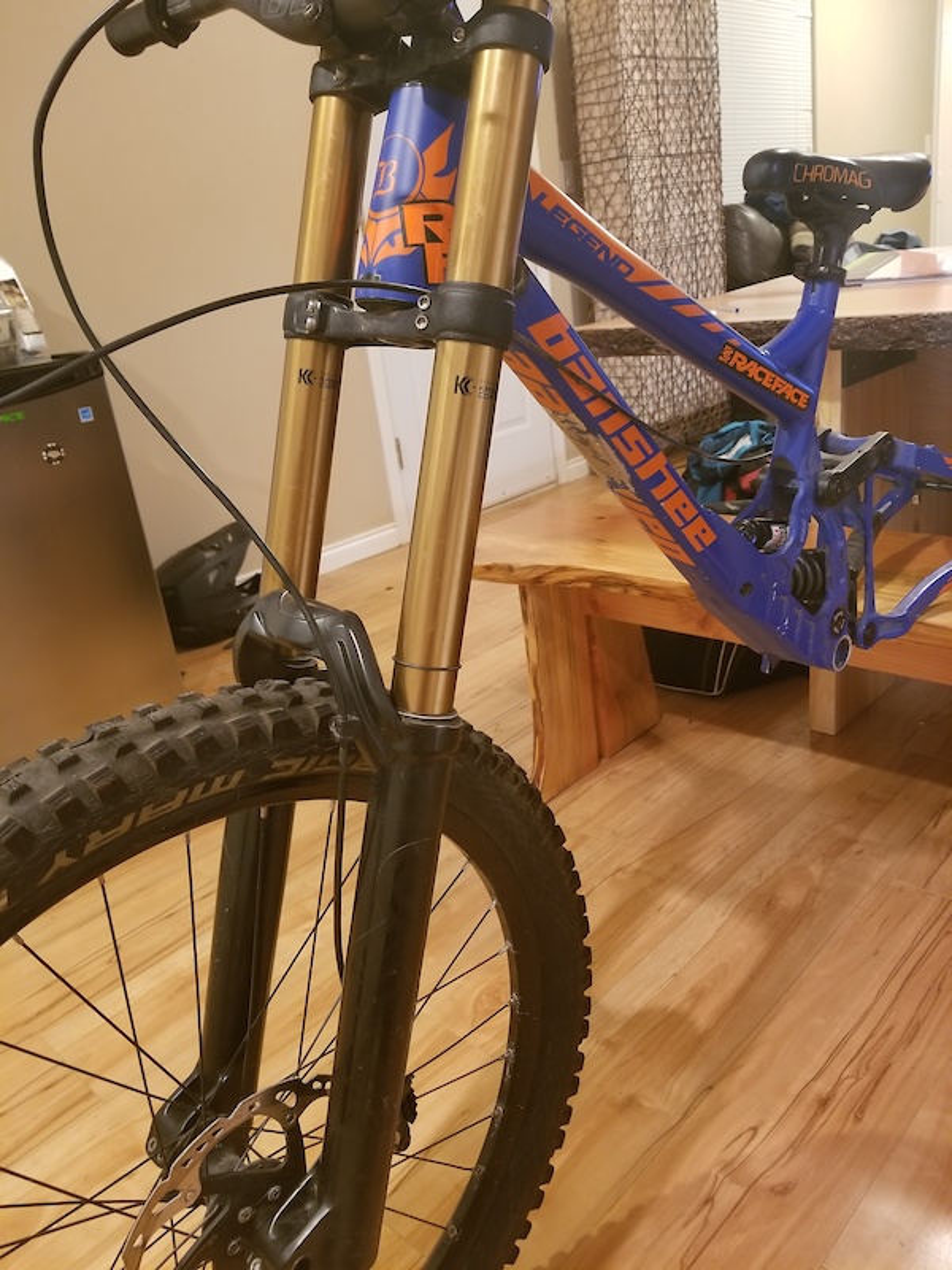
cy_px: 635
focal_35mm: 26
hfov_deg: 53.1
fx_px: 953
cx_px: 476
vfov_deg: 67.3
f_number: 1.7
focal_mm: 4.25
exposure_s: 1/10
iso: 200
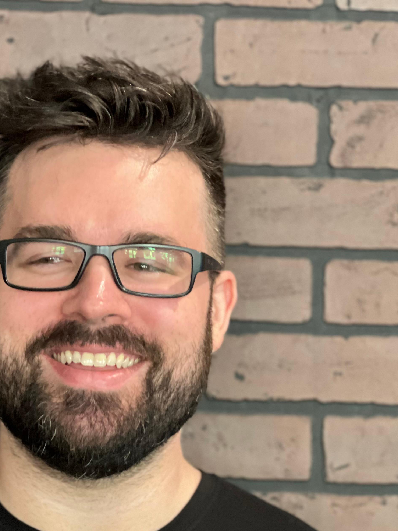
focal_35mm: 124
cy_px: 418
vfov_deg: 15.8
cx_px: 113
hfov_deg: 11.9
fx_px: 1901
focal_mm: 9
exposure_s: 1/20
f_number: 2.8
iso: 400
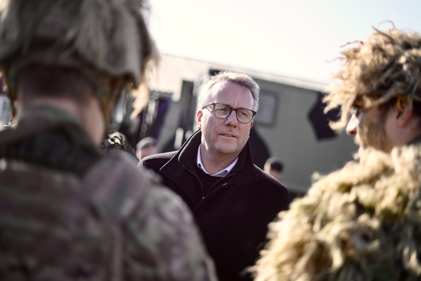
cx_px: 210
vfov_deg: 27.0
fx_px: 585
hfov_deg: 39.6
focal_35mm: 50
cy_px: 140
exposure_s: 1/8000
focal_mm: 50
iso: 320
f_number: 1.8
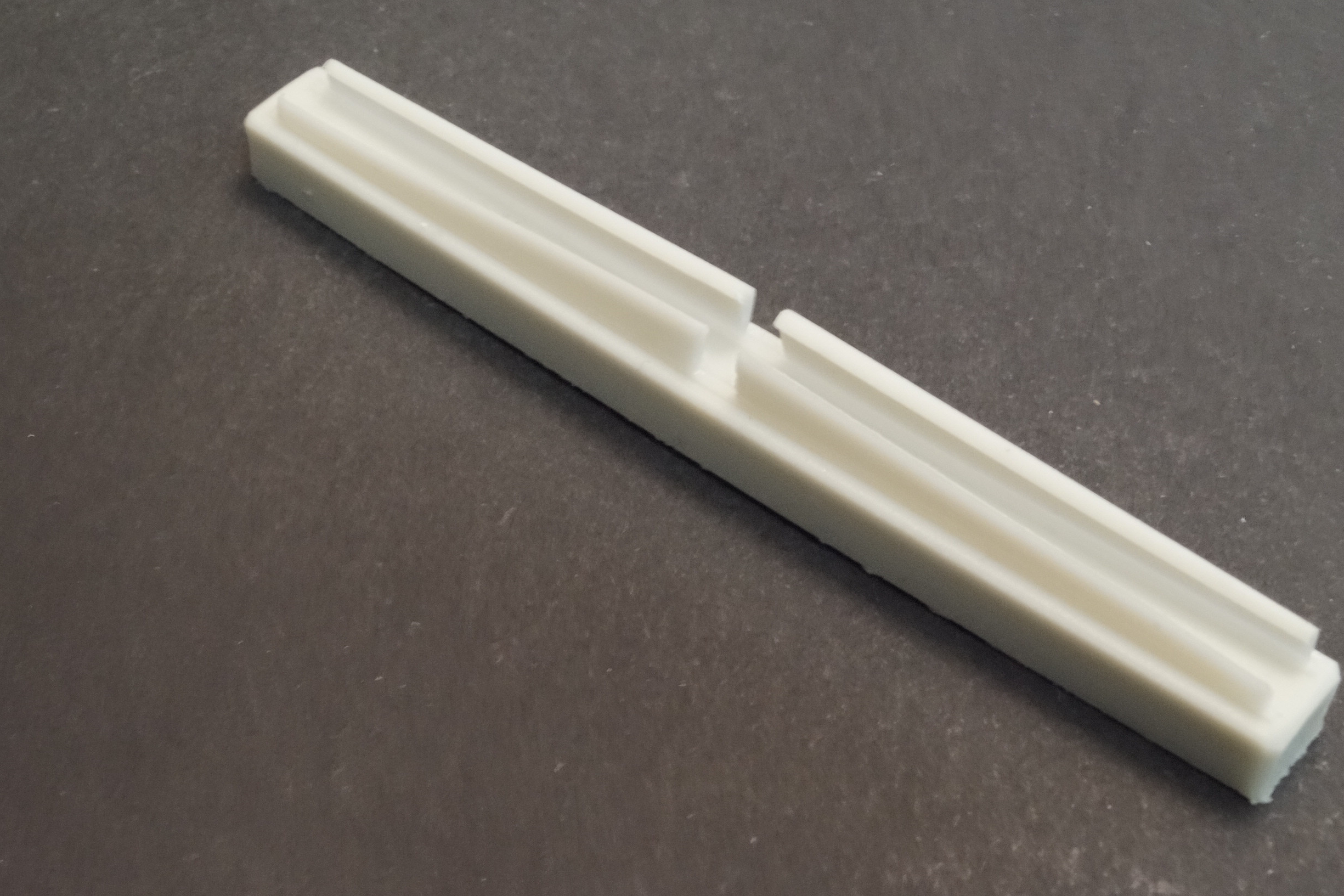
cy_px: 448
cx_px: 727
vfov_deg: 20.3
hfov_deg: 30.1
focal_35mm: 67
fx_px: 2501
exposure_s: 1/5
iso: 6400
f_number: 32
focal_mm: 40
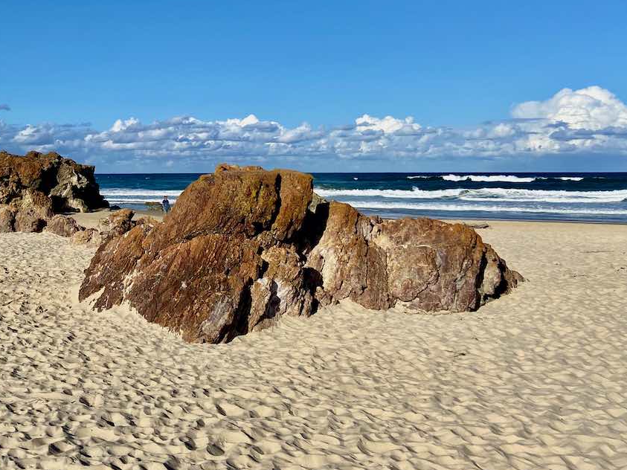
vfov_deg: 38.3
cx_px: 185
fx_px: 670
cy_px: 161
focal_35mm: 37
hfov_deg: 48.8
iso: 32
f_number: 1.8
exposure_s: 1/5025
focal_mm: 4.25
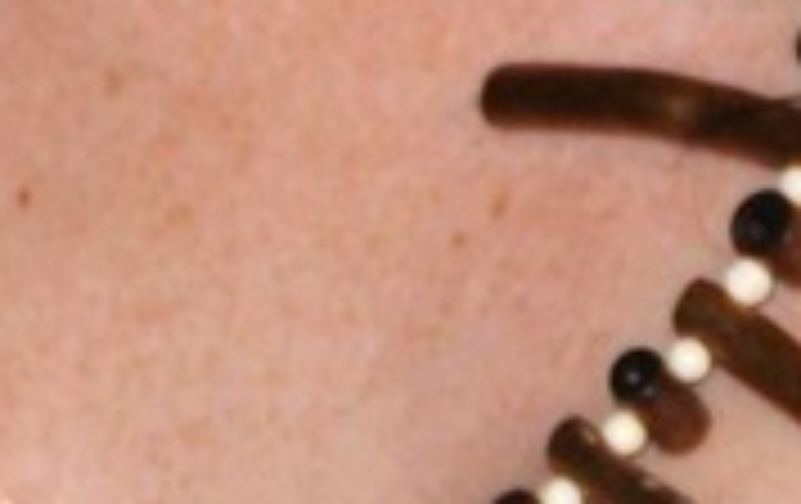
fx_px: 38318
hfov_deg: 1.2
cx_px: 320
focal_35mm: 1752
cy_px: -1066
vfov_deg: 0.8
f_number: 8
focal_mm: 200
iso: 320
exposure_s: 1/160
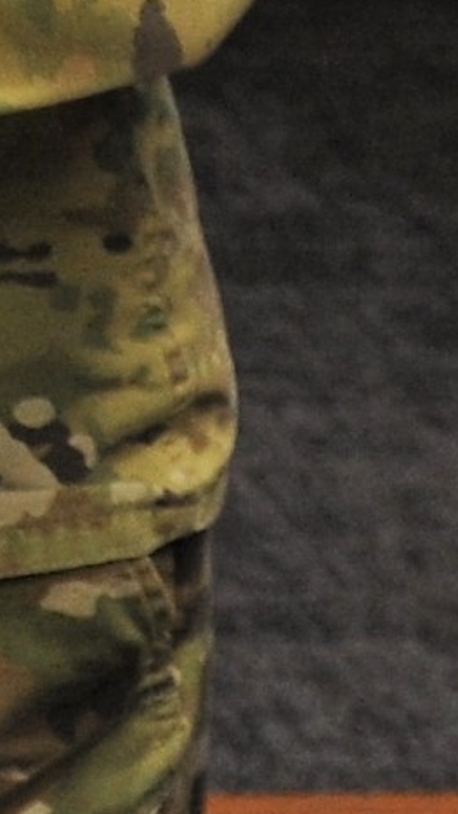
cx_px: -1287
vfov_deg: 9.5
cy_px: -1235
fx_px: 4251
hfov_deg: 5.5
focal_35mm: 197
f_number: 4
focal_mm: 24
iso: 1250
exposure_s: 1/250
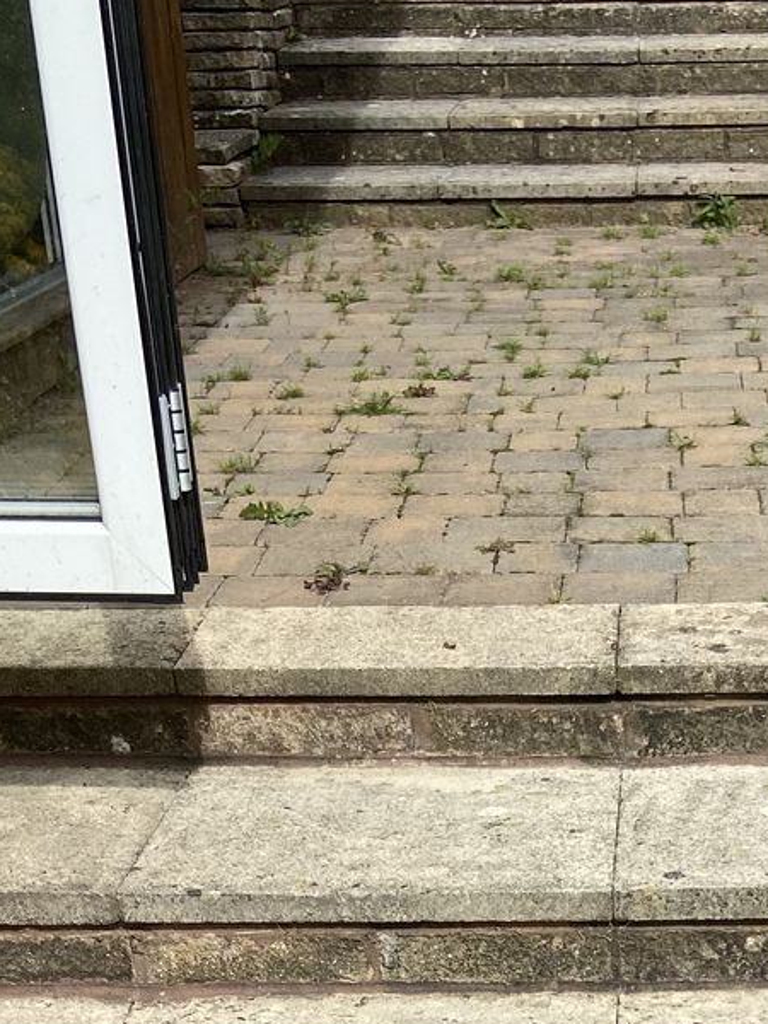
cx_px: 678
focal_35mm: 74
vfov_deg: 23.1
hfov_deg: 19.6
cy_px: 1358
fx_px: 2189
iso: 32
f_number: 1.8
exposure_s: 1/2967
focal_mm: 4.25
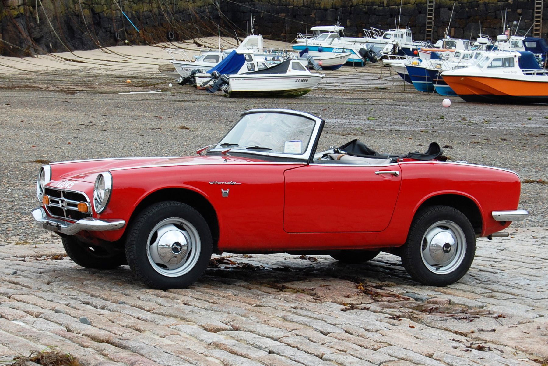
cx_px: 274
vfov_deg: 21.6
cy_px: 183
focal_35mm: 63
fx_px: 959
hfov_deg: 31.9
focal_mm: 42
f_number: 7.1
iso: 200
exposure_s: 1/200
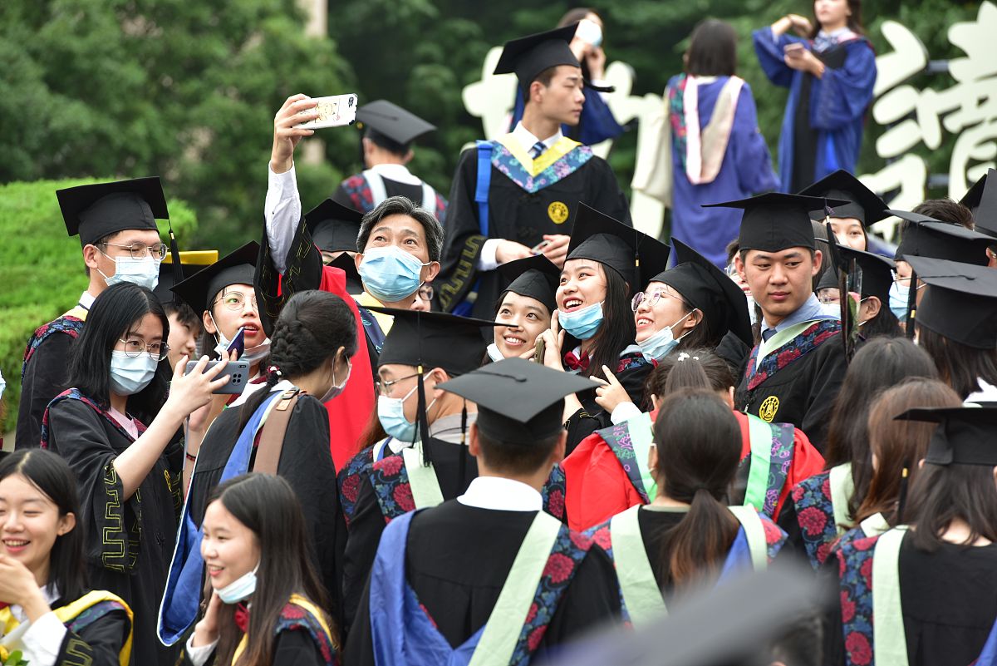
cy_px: 333
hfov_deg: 10.3
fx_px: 5541
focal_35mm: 200
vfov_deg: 6.9
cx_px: 498
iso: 280
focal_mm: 200
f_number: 5.6
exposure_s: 1/125
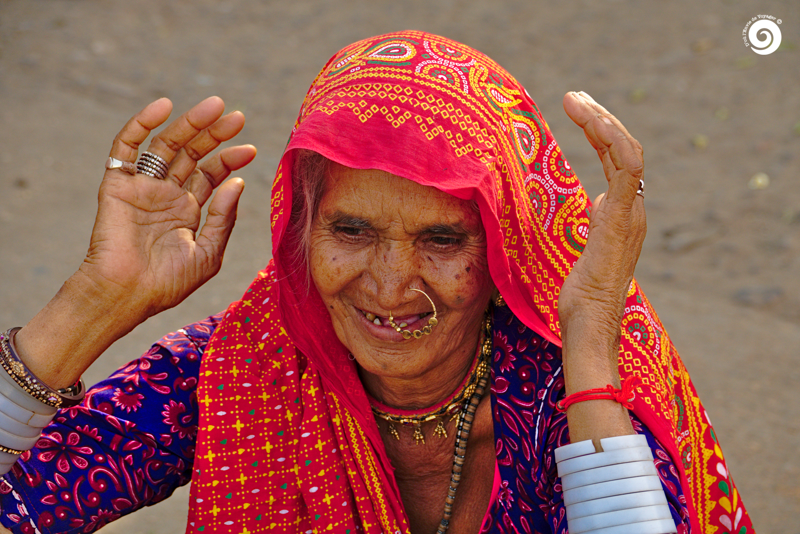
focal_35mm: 159
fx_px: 3535
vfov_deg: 8.6
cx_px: 400
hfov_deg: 12.9
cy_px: 267
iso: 160
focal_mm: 58.29
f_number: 4
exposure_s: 1/160
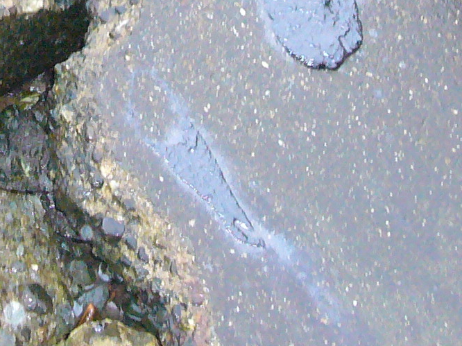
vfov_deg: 8.9
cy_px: -170
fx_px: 2175
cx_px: 40
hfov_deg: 12.0
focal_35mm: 163
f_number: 3.2
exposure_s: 1/30
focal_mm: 6.4
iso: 320
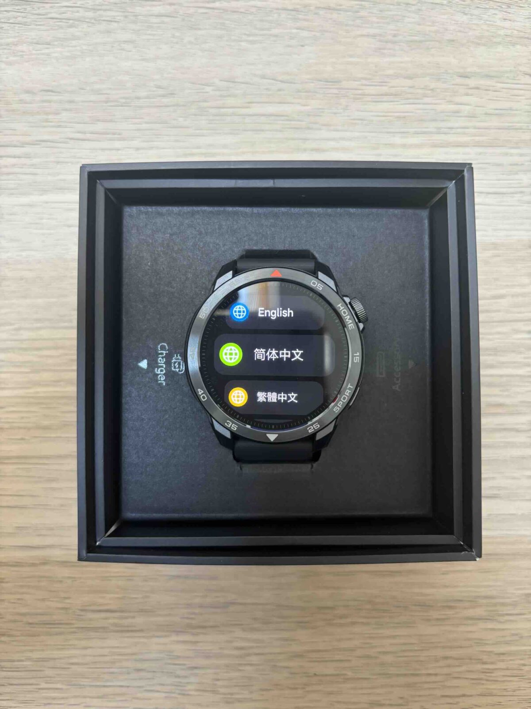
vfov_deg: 67.3
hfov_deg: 53.1
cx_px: 266
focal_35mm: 26
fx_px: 532
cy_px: 354
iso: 125
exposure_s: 1/50
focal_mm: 5.96
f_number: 1.6
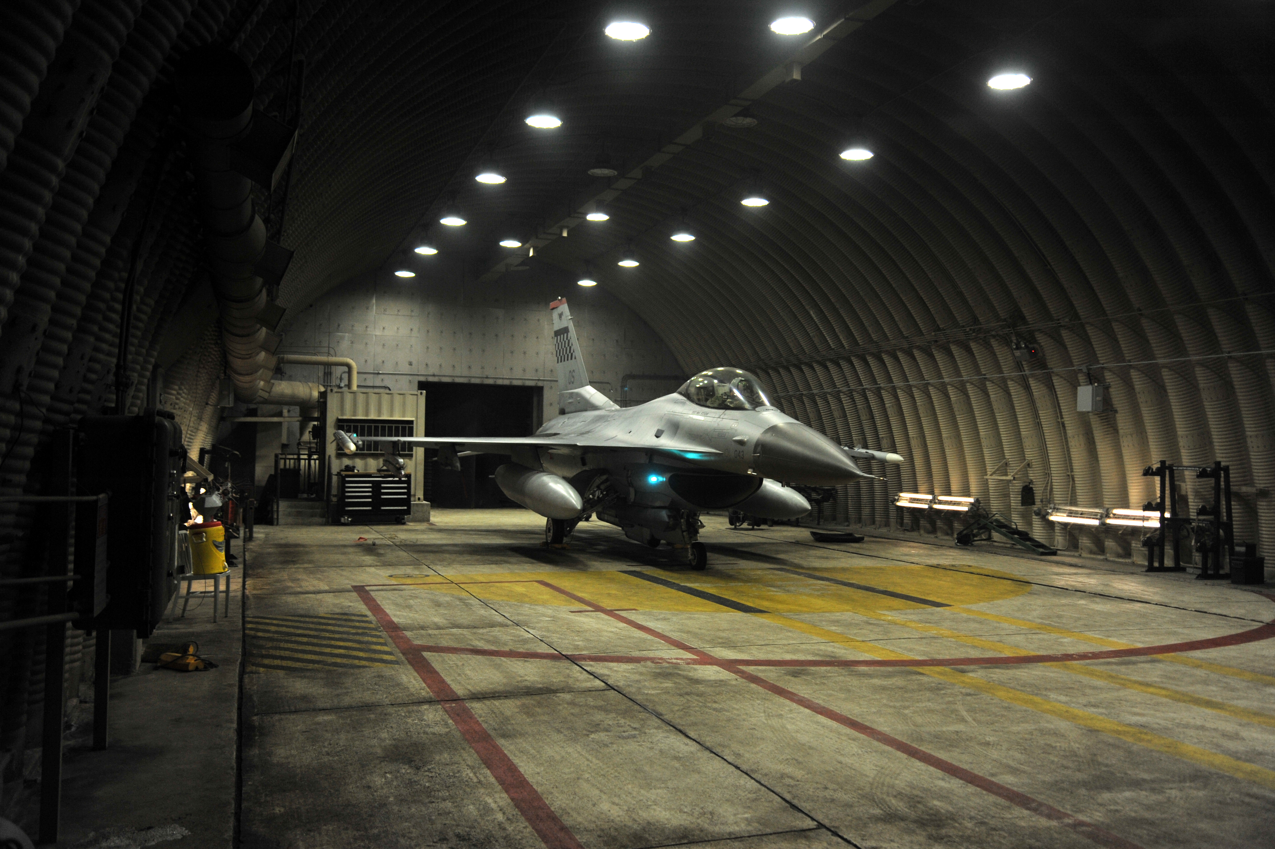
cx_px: 638
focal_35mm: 32
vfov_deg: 41.1
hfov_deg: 58.7
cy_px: 424
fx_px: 1133
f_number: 4
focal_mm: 32
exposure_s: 1/200
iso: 1000
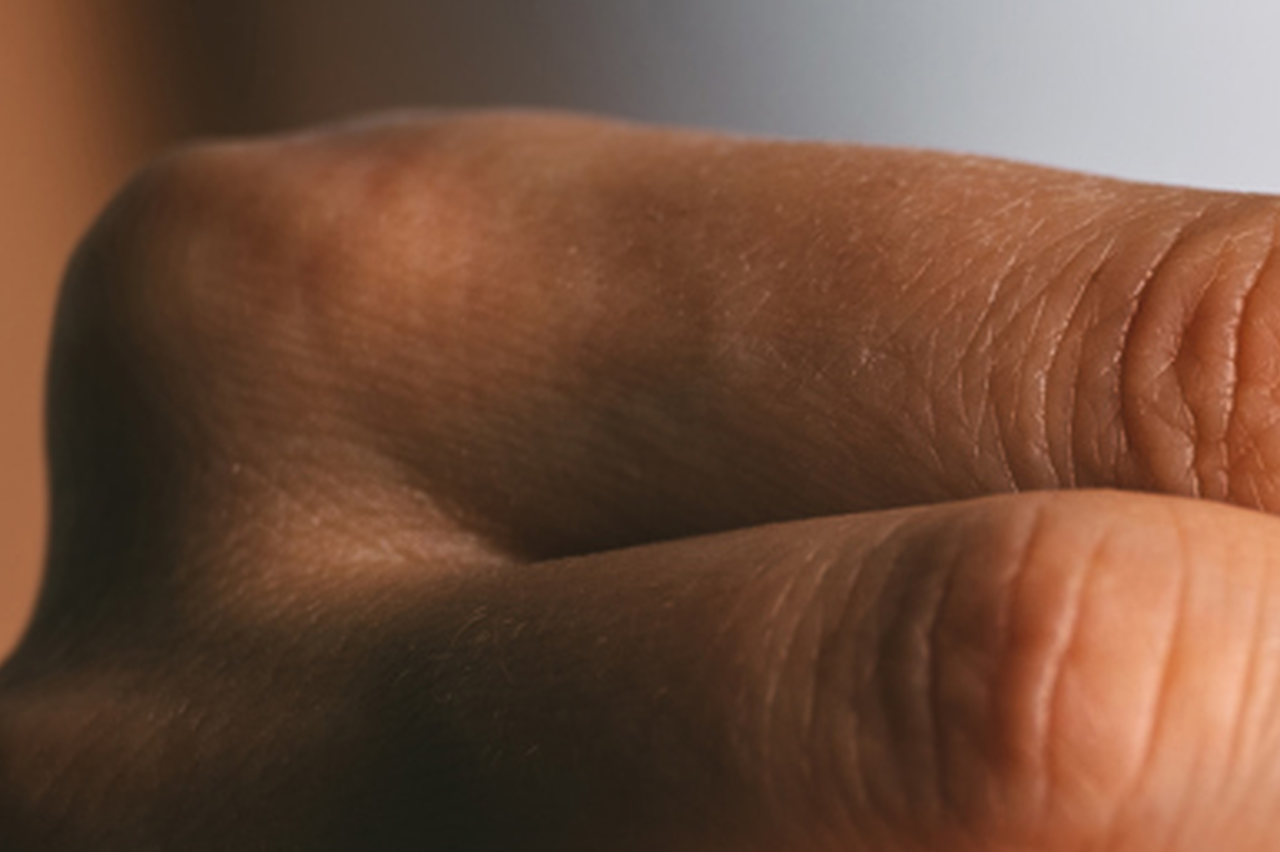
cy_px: 898
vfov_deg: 2.6
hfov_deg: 3.9
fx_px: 18551
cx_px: 2636
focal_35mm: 522
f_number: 2.8
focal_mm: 105
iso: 100
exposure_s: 1/250
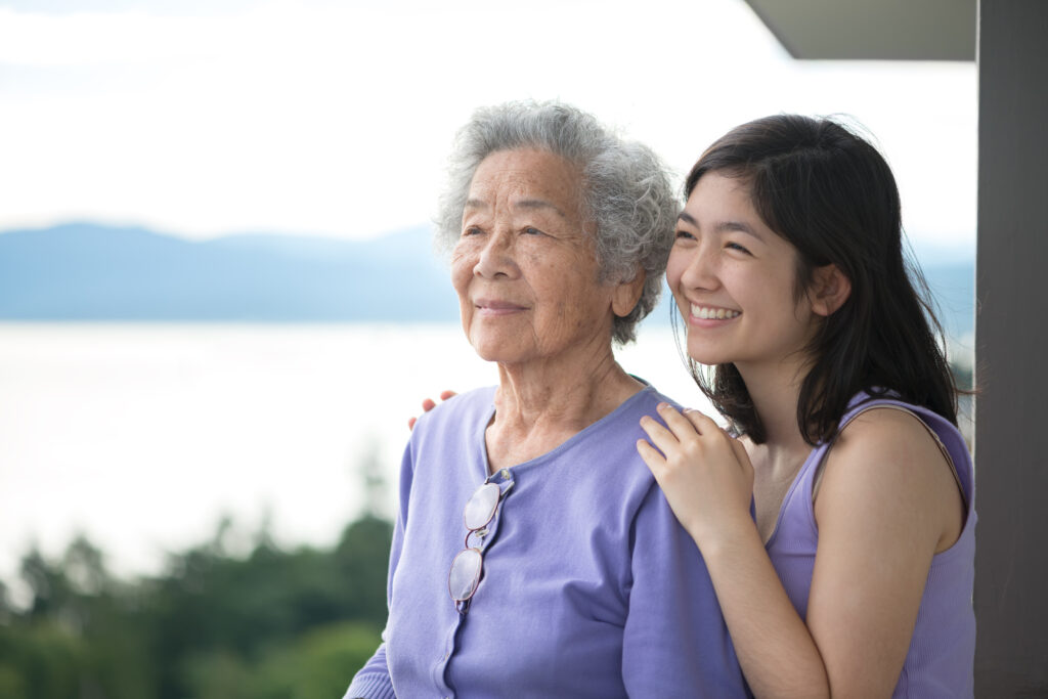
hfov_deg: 19.5
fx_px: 3057
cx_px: 524
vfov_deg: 13.0
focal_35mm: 105
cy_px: 350
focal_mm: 105
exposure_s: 1/1000
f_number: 2.8
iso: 400
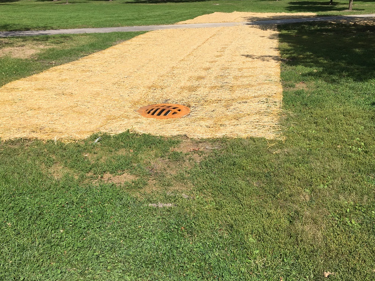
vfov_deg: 39.5
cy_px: 116
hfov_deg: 51.4
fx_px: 390
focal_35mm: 36
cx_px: 192
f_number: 2.2
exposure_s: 1/2262
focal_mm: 4.15
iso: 25
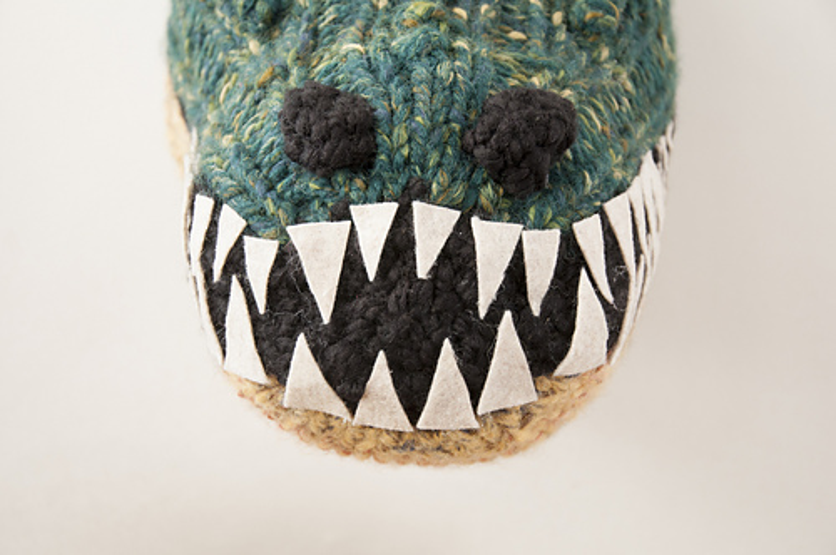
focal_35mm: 72
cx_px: 418
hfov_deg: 28.1
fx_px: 1670
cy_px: 278
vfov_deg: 18.9
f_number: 5
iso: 400
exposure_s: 1/80
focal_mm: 48
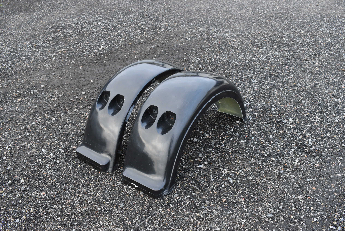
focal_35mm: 36
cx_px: 172
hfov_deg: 53.1
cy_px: 116
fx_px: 345
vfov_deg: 36.9
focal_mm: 24
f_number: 6.3
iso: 1250
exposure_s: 1/160
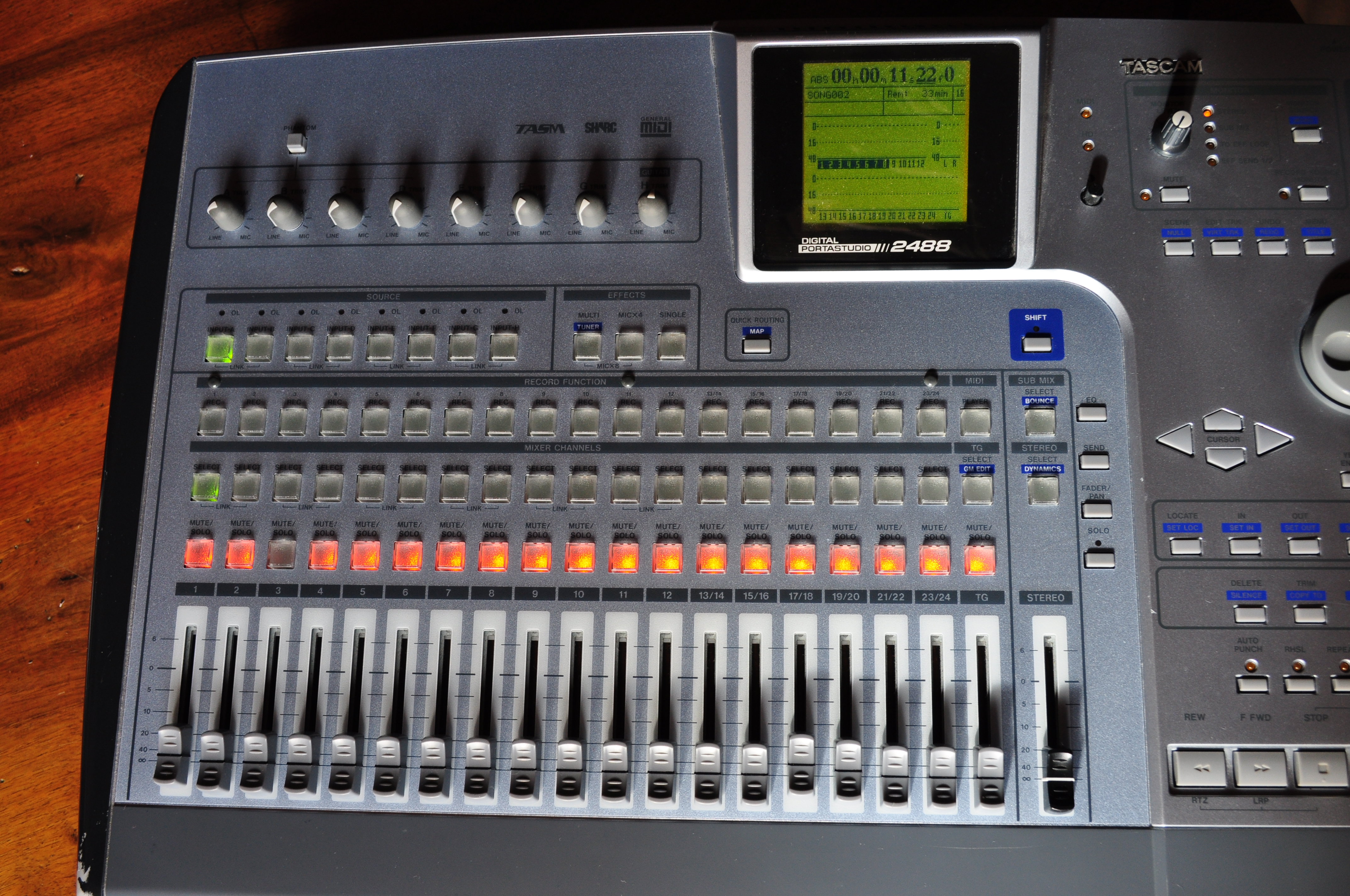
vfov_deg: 36.8
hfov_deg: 53.2
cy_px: 448
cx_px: 675
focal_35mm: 36
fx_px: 1348
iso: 400
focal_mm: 24
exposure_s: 1/50
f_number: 8
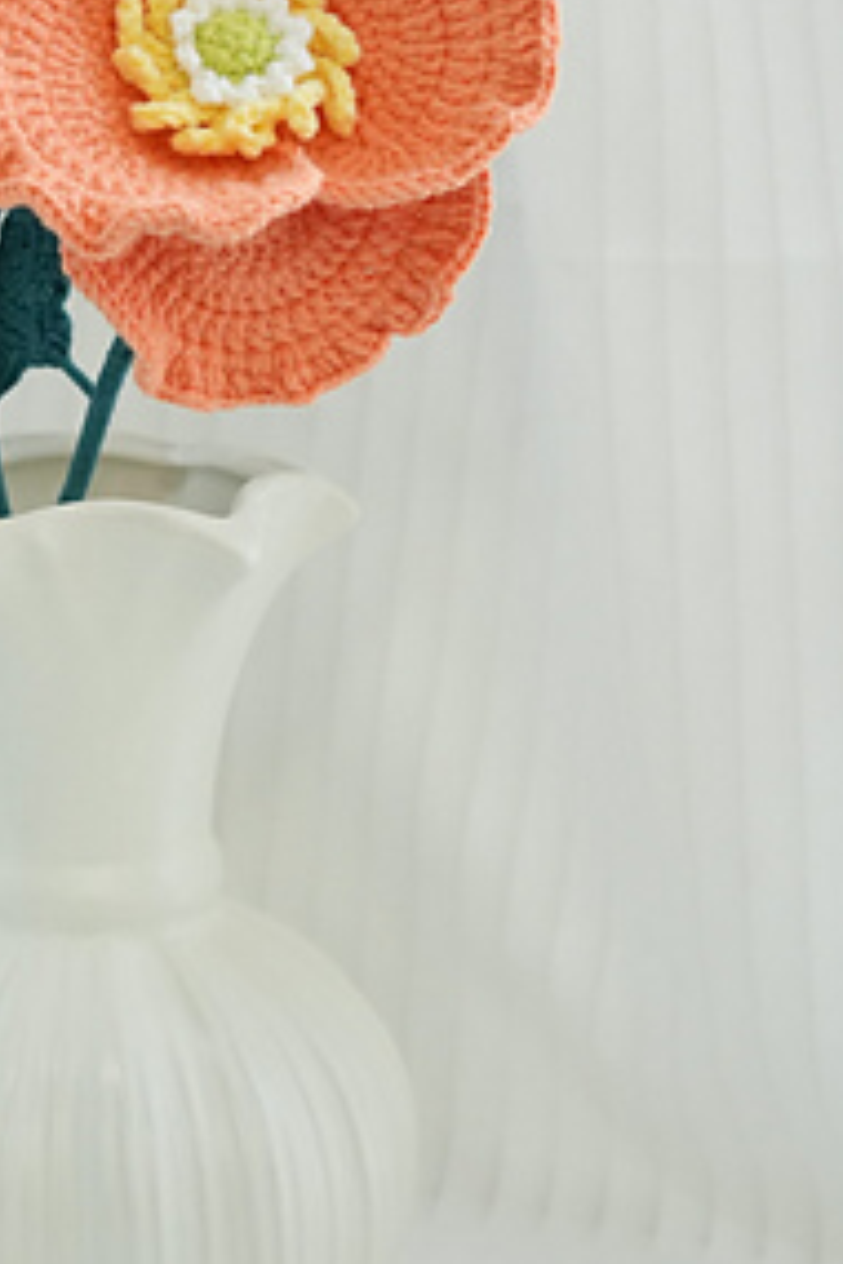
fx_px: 3547
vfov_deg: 19.9
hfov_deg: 13.3
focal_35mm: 101
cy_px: 142
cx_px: -60
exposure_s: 1/250
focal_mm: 45
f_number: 6.3
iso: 3200
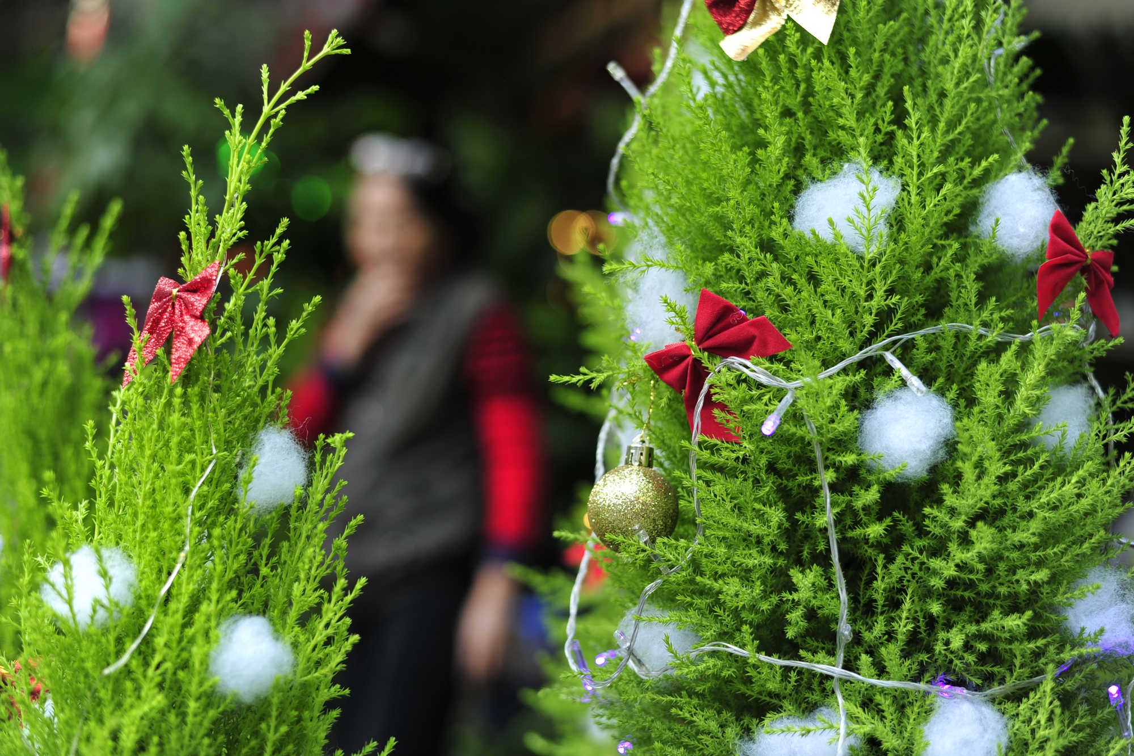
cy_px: 378
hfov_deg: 39.6
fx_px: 1574
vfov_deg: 27.0
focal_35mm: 50
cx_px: 567
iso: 250
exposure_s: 1/250
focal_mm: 50
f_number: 2.2
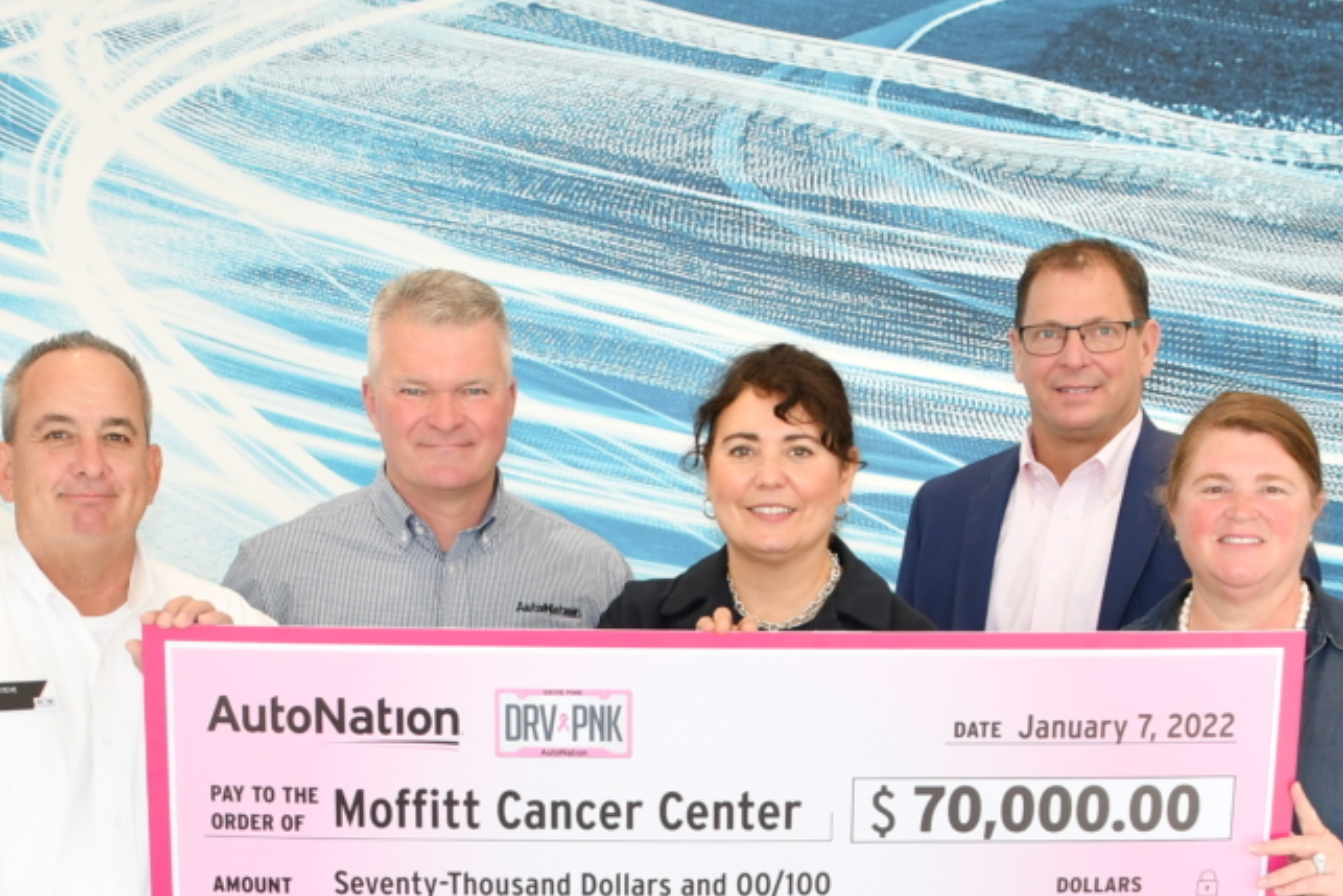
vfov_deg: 17.4
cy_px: 860
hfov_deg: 26.3
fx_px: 2873
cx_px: 658
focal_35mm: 77
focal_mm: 22
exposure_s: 1/160
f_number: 5.6
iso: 400
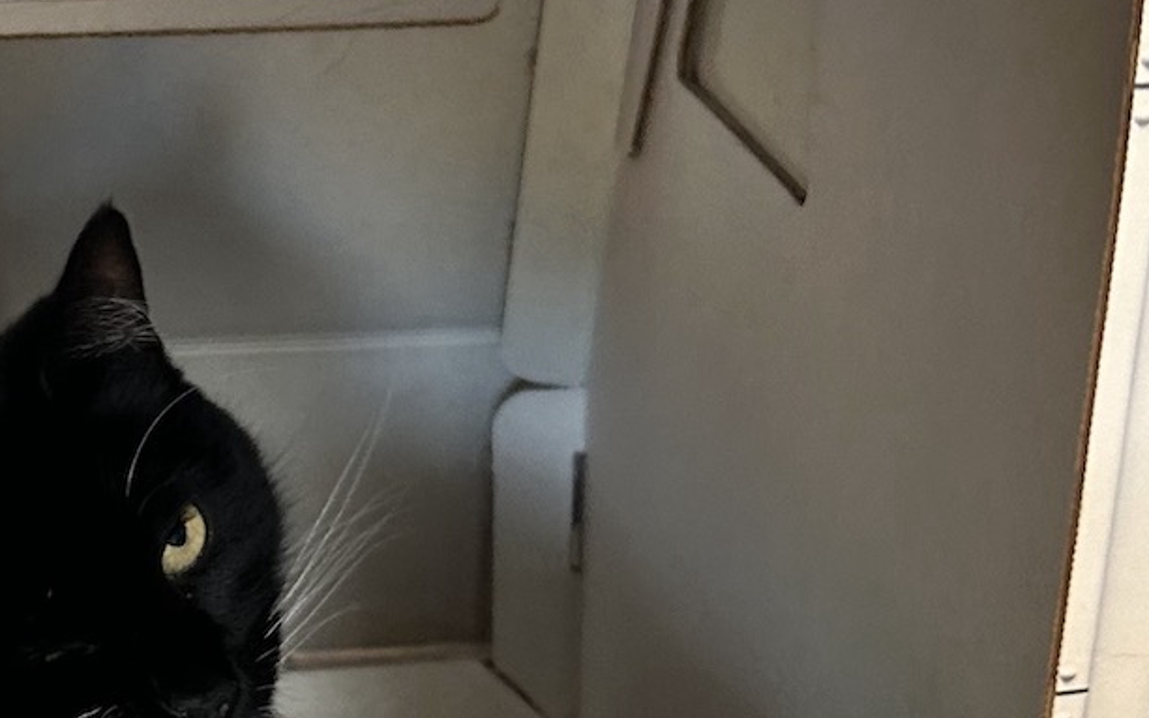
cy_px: 724
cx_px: 213
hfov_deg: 24.0
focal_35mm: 85
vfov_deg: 15.1
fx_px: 2661
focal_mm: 5.7
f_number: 1.5
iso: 125
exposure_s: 1/65
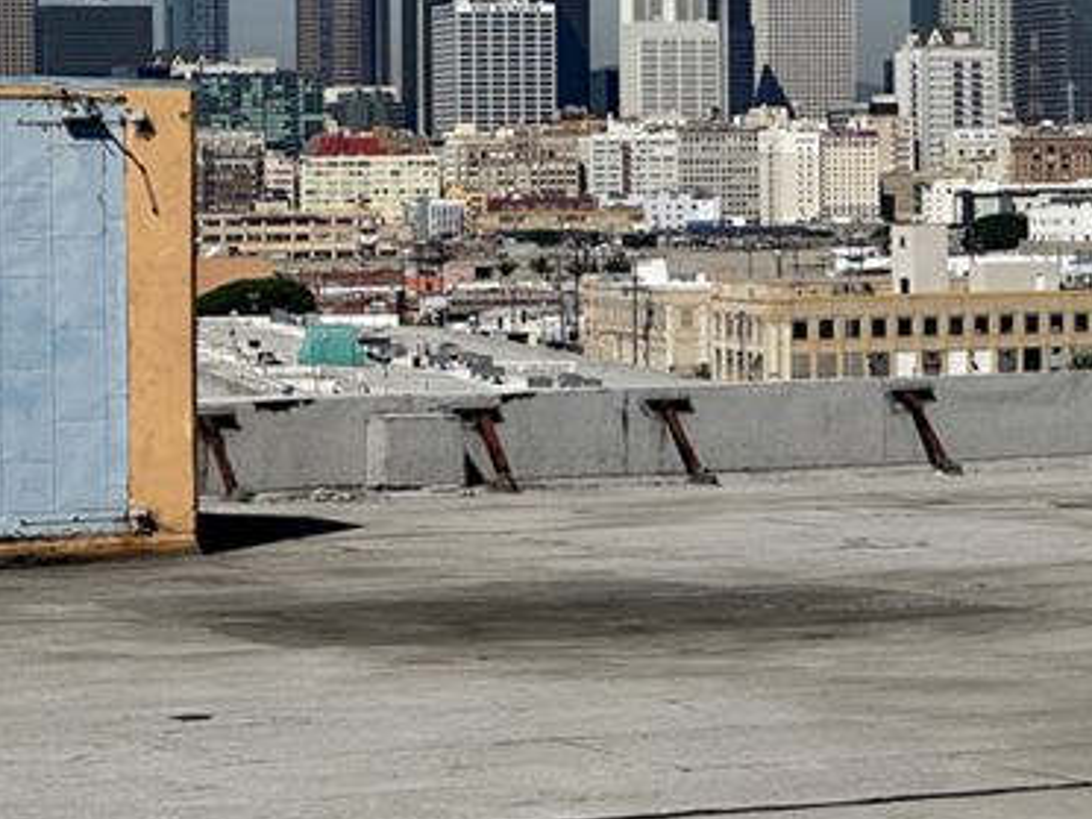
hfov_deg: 13.2
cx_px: 769
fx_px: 4700
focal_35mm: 149
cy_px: 226
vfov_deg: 9.9
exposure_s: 1/1946
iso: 32
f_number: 2.8
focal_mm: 9
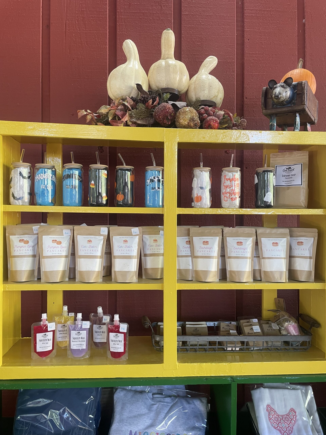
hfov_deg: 53.1
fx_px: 326
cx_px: 163
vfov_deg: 67.3
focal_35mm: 26
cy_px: 218
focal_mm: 4.2
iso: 80
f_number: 1.6
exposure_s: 1/60
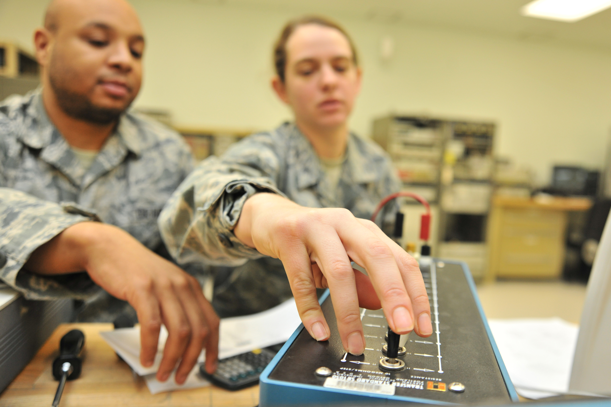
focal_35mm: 30
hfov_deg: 61.9
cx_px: 306
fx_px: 509
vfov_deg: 43.6
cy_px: 204
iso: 640
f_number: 3.5
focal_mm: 30
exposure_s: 1/200
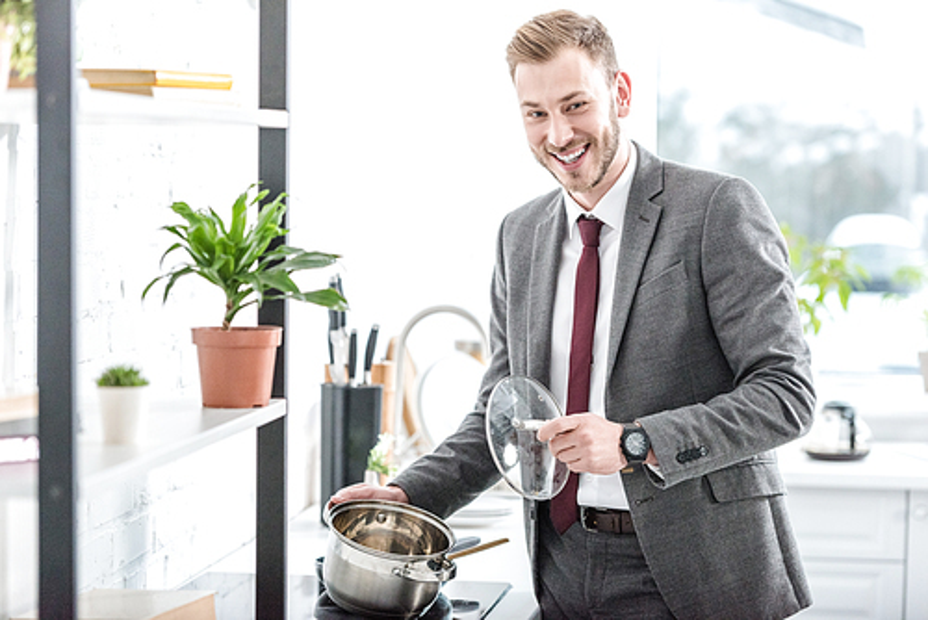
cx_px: 464
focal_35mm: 116
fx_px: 2992
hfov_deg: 17.6
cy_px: 310
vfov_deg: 11.8
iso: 800
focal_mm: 116
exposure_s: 1/250
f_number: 3.5
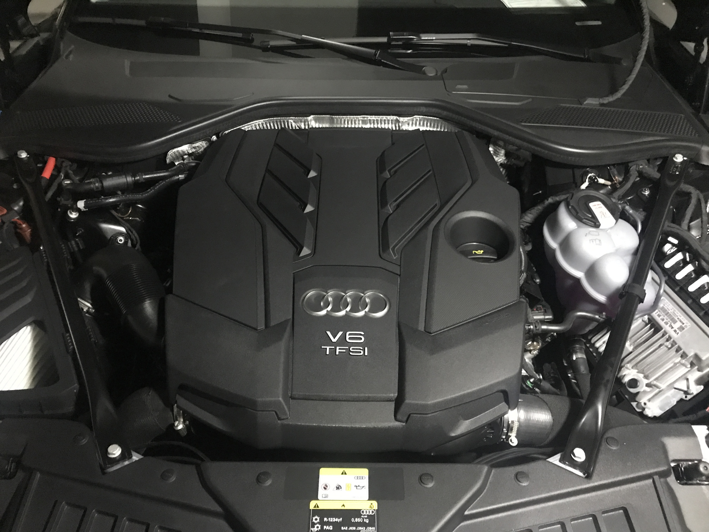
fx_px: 573
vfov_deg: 49.7
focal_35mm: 28
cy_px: 266
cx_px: 354
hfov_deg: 63.4
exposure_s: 1/4
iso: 200
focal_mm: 3.99
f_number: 1.8
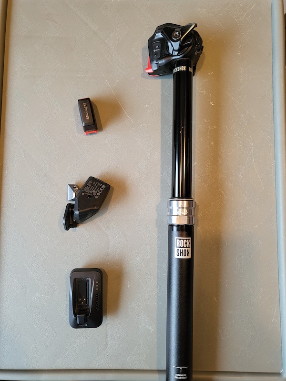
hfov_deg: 53.1
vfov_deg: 67.3
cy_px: 190
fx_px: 286
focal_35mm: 26
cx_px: 143
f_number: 1.8
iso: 250
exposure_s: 1/40
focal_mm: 4.25
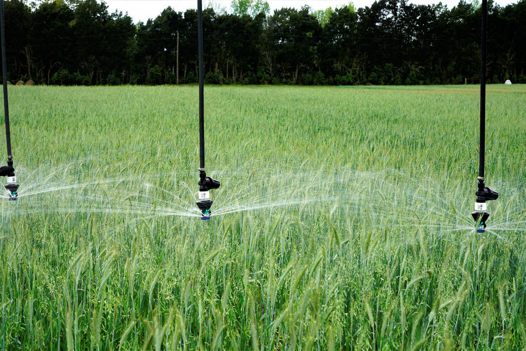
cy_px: 176
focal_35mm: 62
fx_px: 906
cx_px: 263
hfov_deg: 32.4
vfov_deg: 21.9
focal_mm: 62
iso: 100
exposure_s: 1/100
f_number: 9
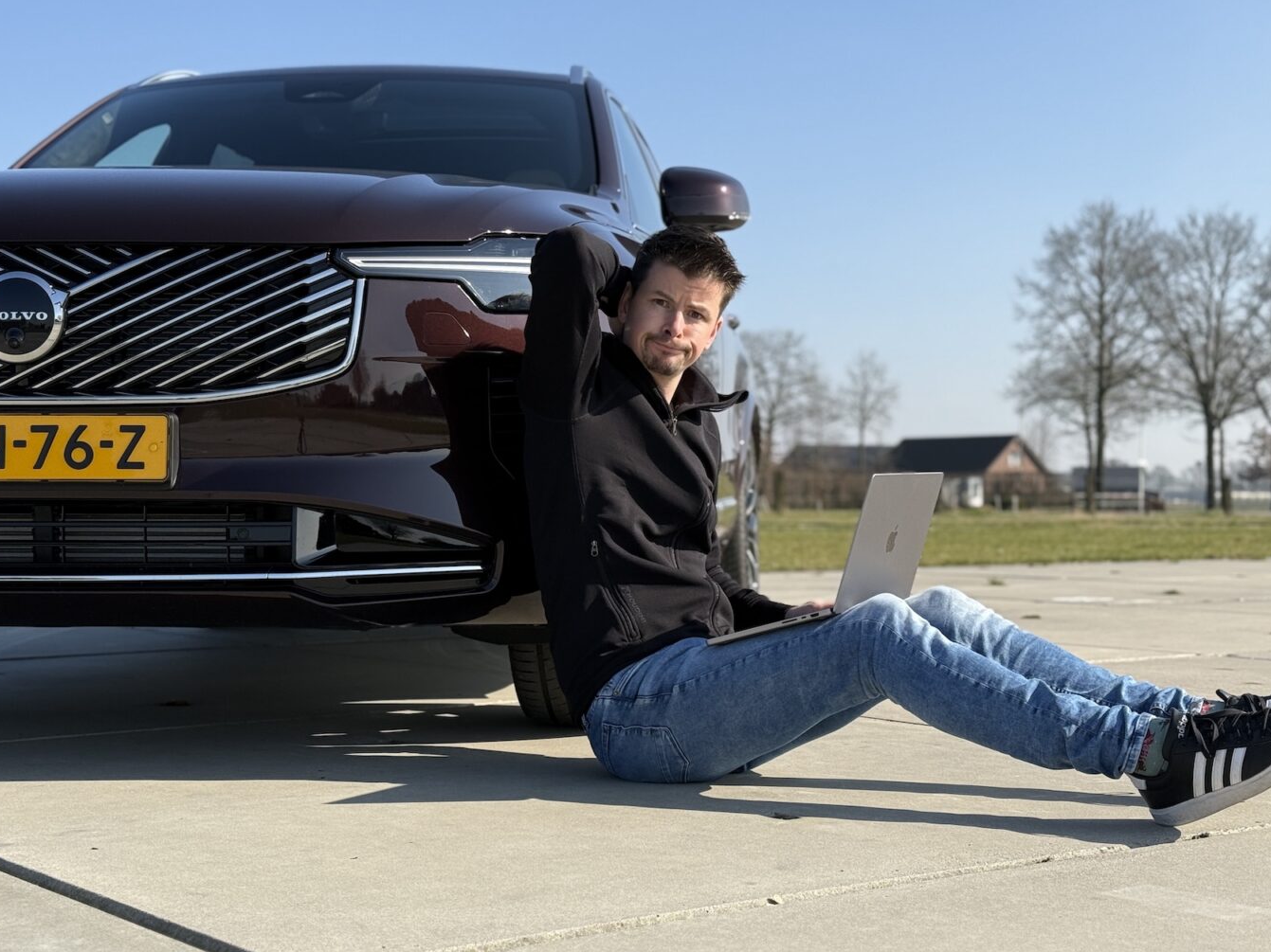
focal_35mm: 55
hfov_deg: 34.9
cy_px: 483
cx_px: 655
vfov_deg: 26.5
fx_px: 2019
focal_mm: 6.76
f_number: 1.78
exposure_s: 1/3378
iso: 80
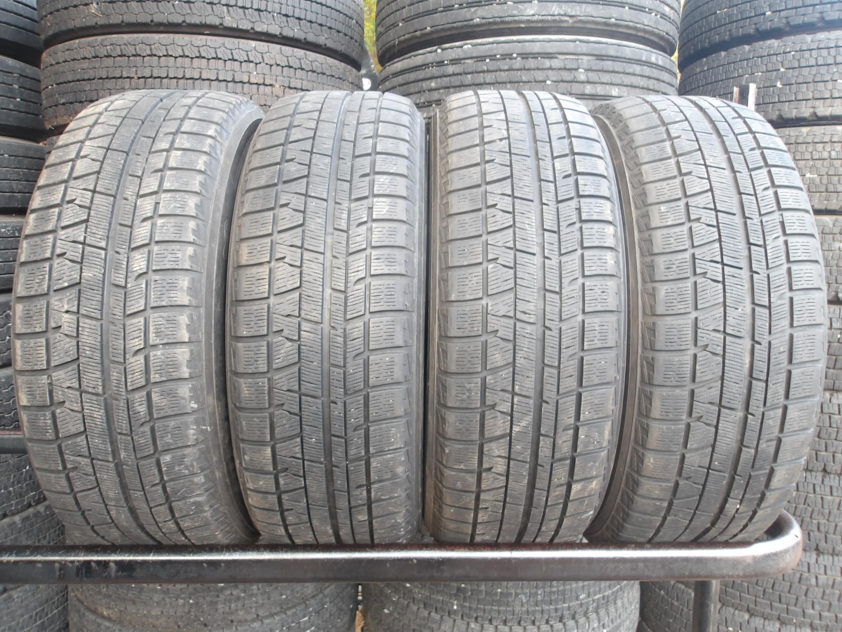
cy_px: 316
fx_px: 657
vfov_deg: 51.4
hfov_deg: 65.3
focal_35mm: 27
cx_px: 421
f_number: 3
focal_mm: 4.9
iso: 200
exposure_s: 1/27
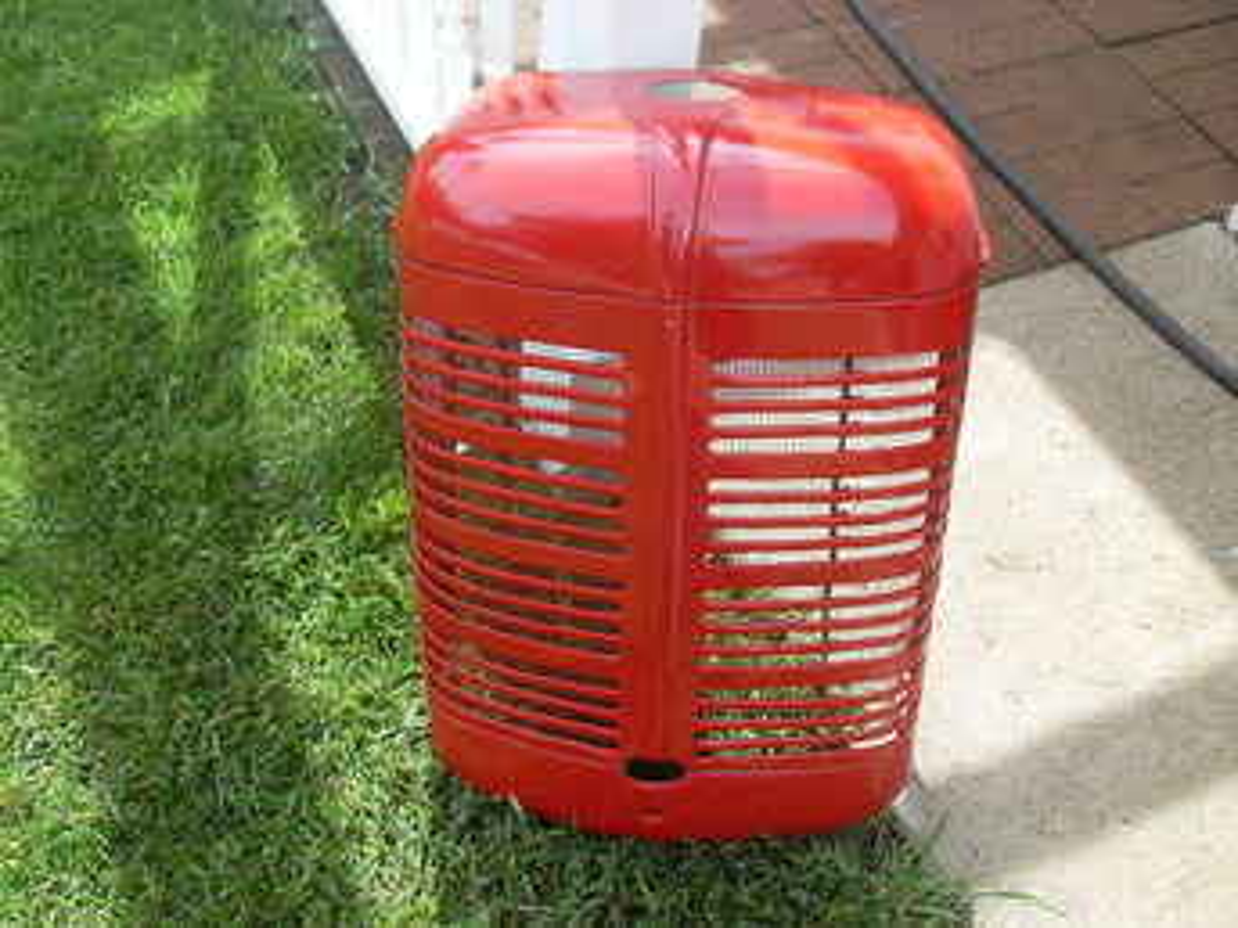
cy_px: 464
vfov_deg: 38.7
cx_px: 619
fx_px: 1323
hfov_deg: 50.1
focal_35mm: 37
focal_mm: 6.3
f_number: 2.8
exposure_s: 1/250
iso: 80
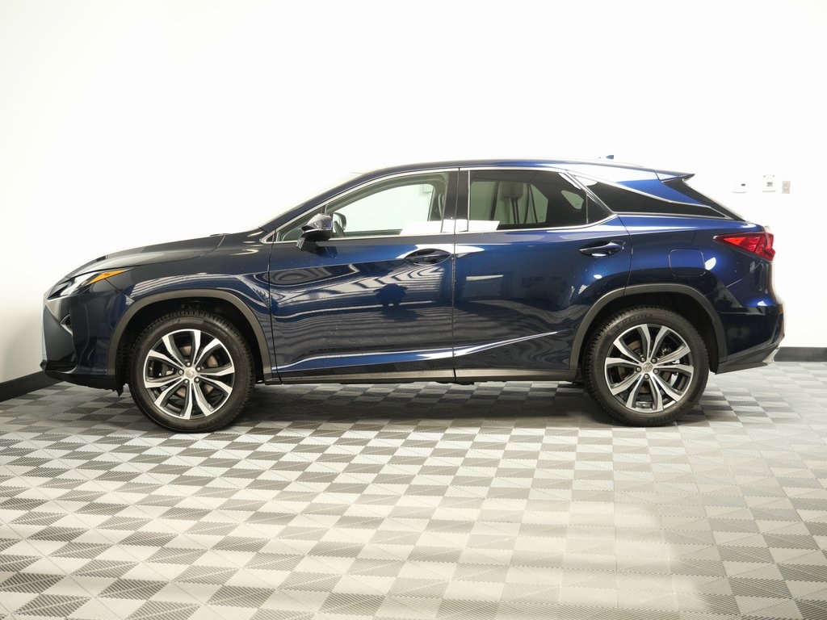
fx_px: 1051
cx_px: 414
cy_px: 310
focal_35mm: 44
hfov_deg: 42.9
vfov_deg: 32.9
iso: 400
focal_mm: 22
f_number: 4.5
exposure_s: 1/200
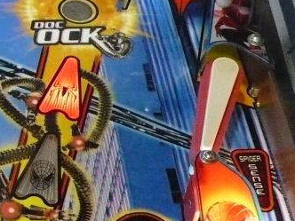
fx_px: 972
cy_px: 184
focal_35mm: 114
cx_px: -131
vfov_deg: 12.9
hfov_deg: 16.0
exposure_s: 1/50
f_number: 2.8
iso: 800
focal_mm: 6.1
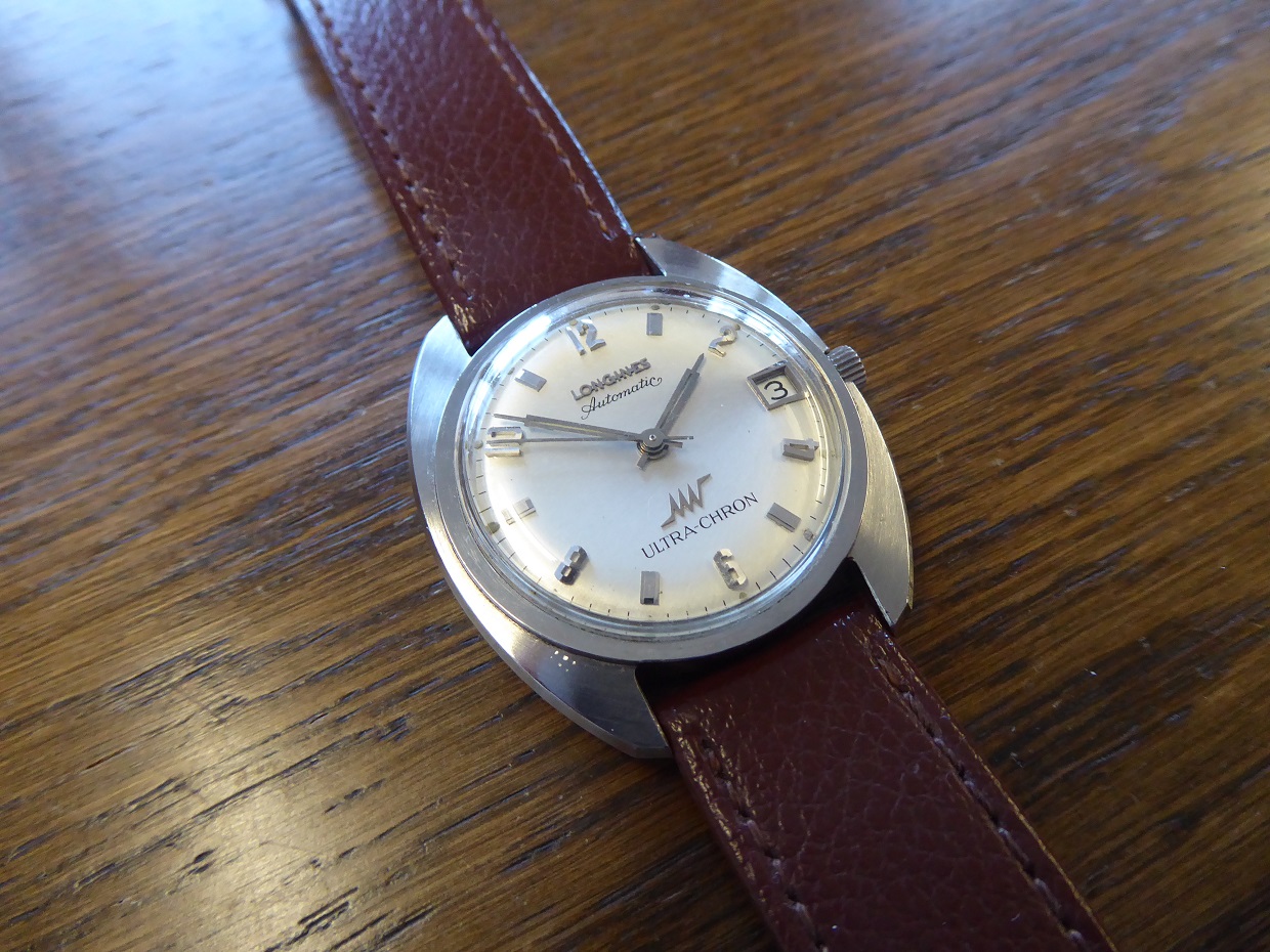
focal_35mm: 25
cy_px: 476
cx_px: 635
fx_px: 917
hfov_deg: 69.4
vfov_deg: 54.9
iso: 400
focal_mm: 4.3
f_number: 3.3
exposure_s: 1/50
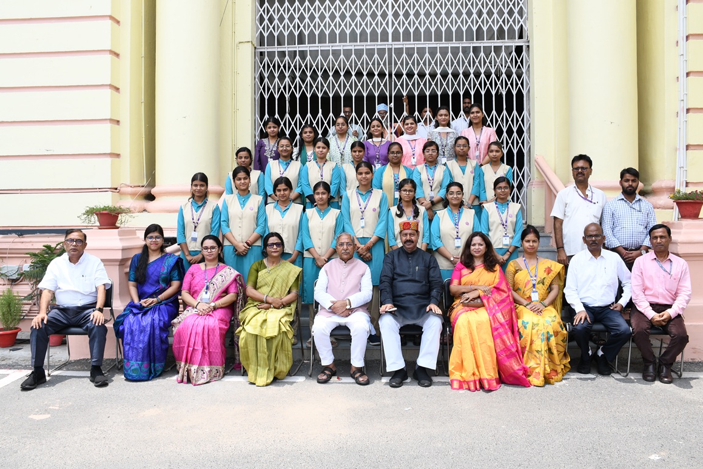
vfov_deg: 46.4
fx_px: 547
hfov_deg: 65.5
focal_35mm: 28
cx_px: 350
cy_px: 233
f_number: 7.1
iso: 125
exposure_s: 1/160
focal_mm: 18
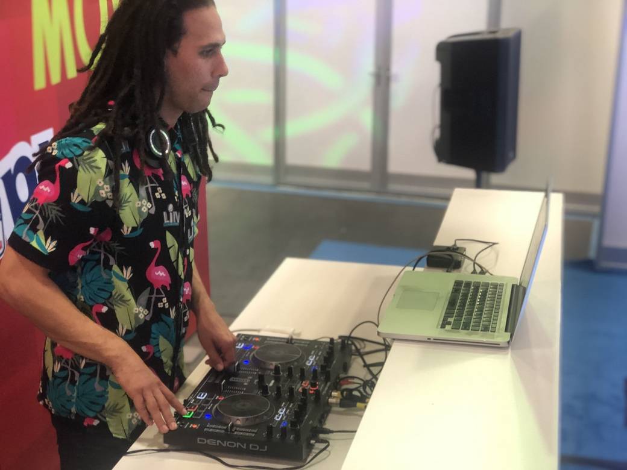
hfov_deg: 33.8
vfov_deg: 25.7
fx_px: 1032
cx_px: 314
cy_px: 235
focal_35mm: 57
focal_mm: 6.6
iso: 250
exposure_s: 1/30
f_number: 2.8
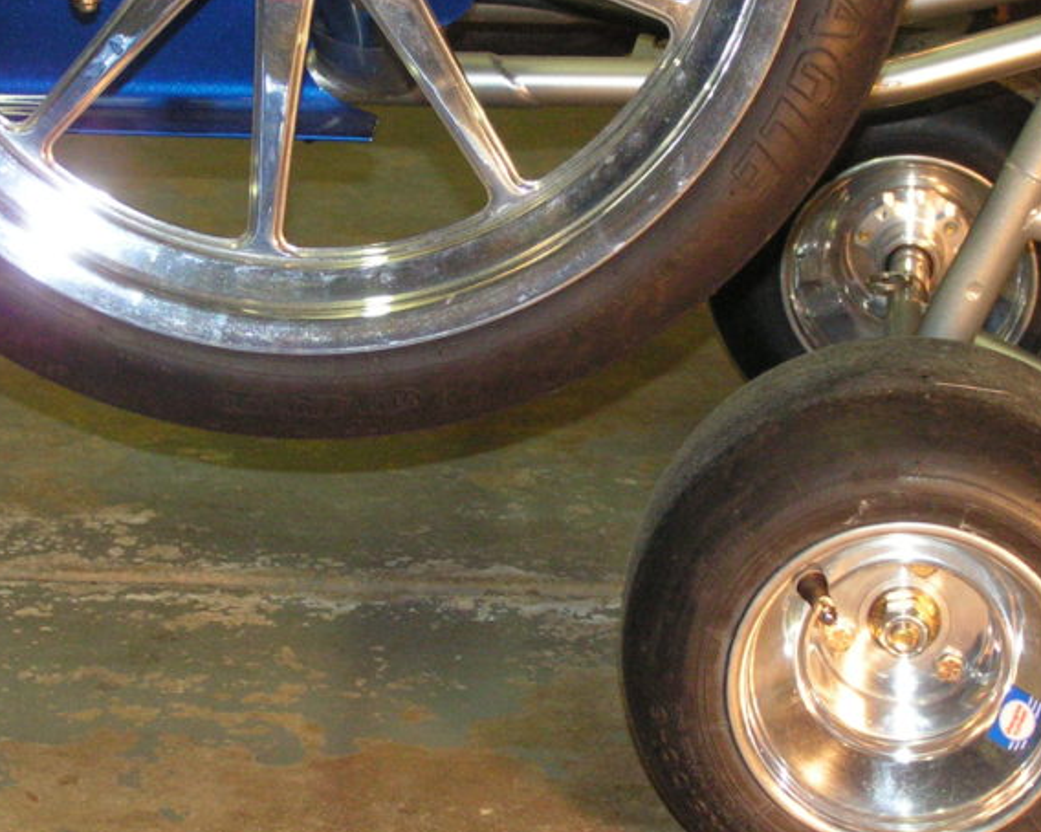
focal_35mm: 118
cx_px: 566
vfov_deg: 13.1
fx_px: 3634
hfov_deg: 16.3
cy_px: 332
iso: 200
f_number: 3.2
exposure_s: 1/80
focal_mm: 11.1
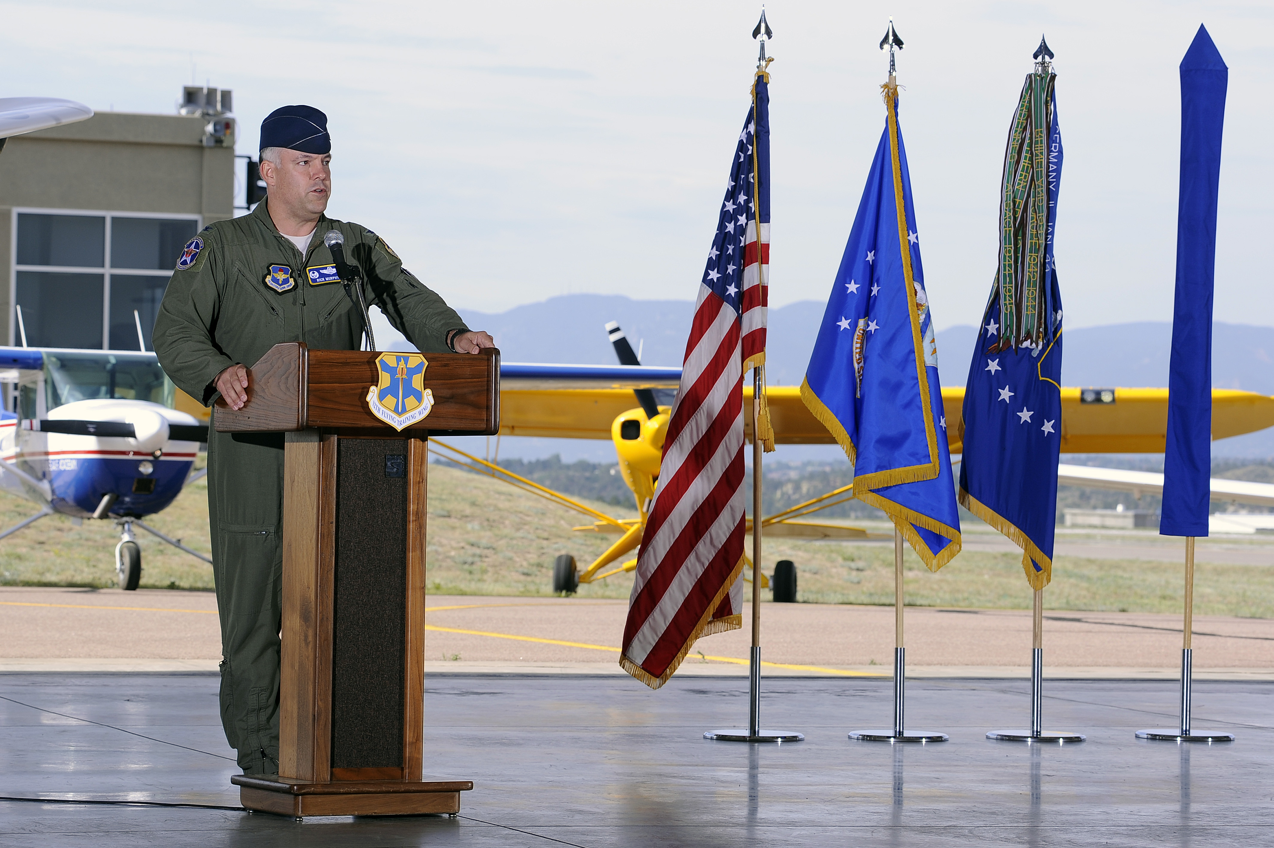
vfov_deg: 12.2
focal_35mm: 112
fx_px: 3961
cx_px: 637
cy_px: 424
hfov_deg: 18.3
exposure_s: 1/250
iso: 200
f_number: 11
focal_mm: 112
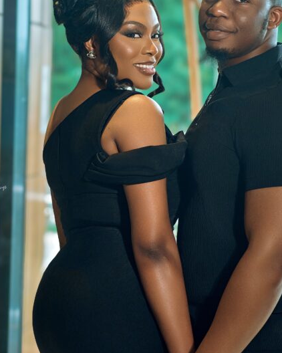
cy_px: 138
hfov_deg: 10.1
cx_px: 136
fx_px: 1597
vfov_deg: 12.6
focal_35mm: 153
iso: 640
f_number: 2.2
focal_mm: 56
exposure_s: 1/250
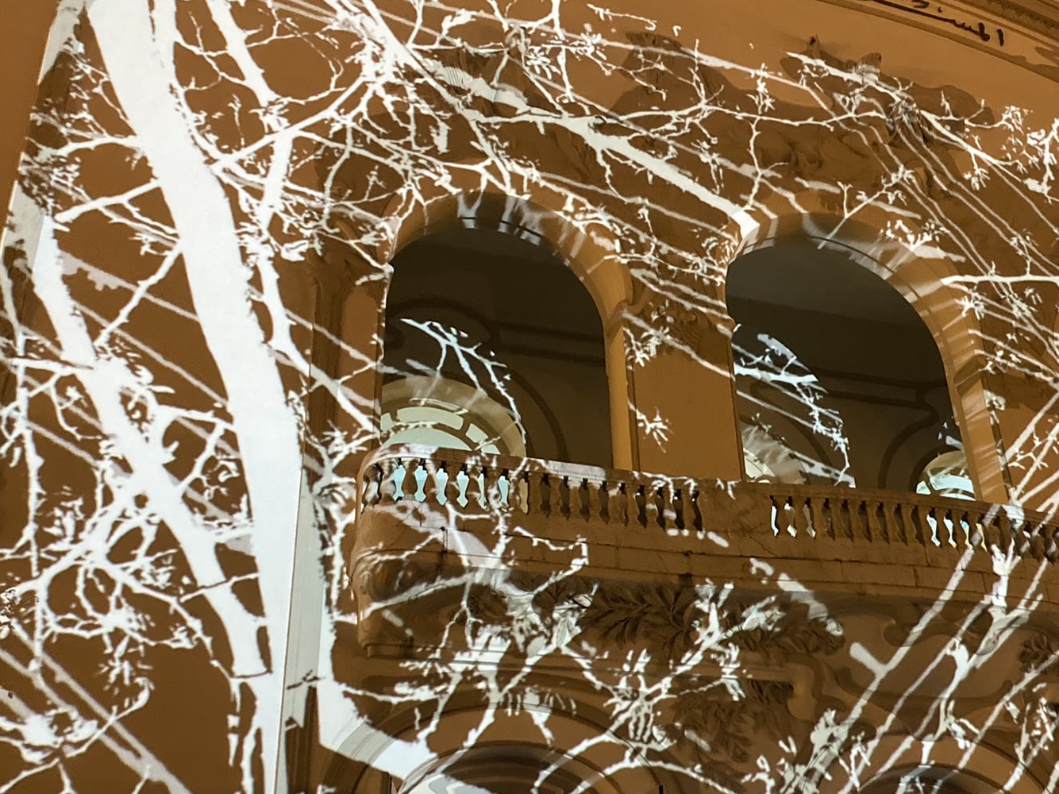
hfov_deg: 43.5
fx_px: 1315
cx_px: 668
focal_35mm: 43
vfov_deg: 33.5
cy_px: 464
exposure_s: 1/24
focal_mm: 3.99
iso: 640
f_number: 1.8
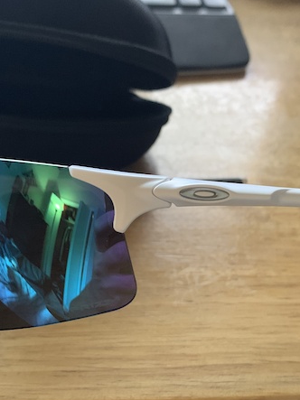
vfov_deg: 40.3
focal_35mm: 47
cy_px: 231
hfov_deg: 30.9
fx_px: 543
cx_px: 141
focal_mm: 4.25
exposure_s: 1/30
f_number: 1.8
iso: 500
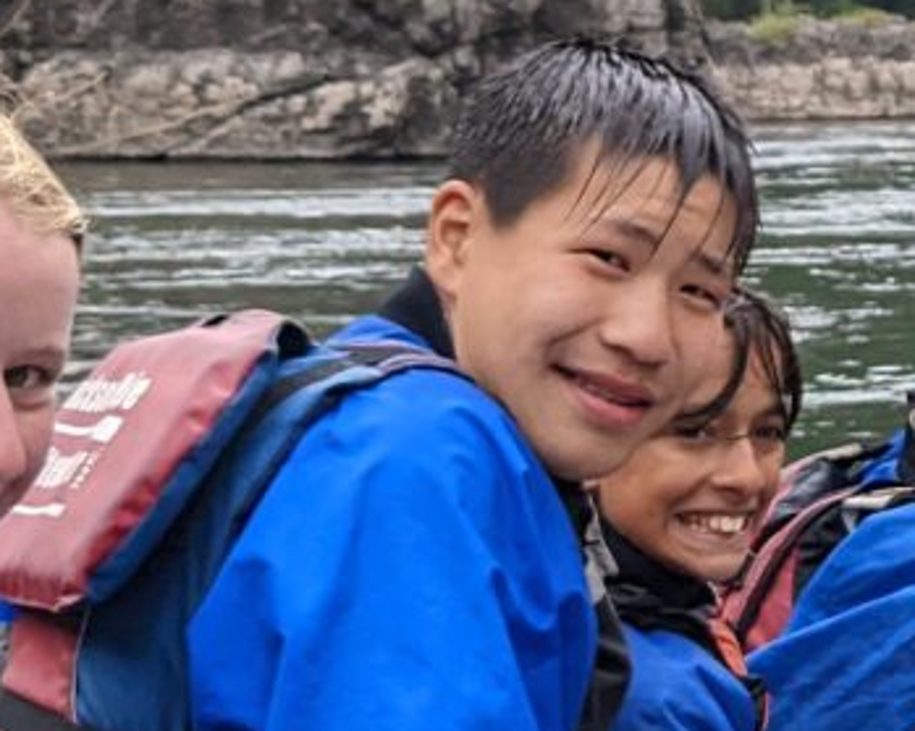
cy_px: 215
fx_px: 3438
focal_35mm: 127
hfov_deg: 13.3
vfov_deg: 12.1
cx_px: 1754
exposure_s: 1/2342
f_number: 1.73
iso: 50
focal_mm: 4.38
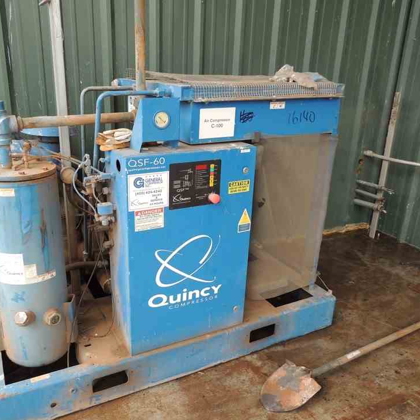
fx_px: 398
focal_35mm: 29
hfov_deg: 55.4
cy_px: 215
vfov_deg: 55.6
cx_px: 178
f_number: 3
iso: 100
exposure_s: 1/250
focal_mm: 4.3
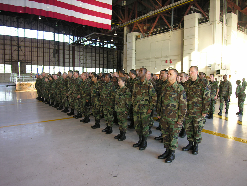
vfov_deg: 56.8
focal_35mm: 24
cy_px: 93
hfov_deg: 71.6
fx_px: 171
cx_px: 124
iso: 50
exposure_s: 1/47.6
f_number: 2.9
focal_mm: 6.1
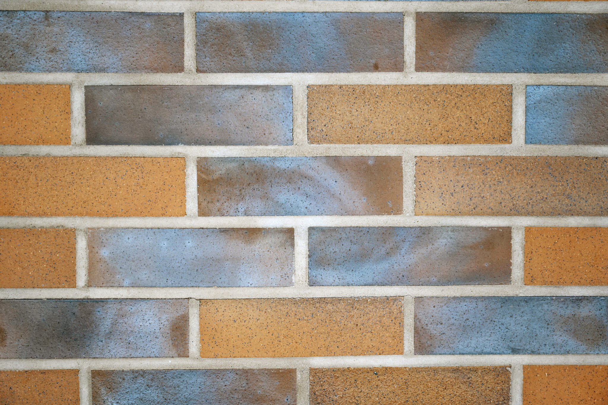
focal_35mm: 62
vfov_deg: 21.9
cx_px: 304
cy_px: 202
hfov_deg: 32.4
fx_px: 1047
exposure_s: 1/160
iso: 40
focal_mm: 62
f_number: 4.5
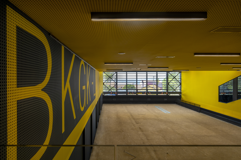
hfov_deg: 81.2
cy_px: 80
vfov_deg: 59.5
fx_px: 141
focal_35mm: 21
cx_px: 120
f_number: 7.1
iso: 160
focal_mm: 14
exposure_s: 1/30
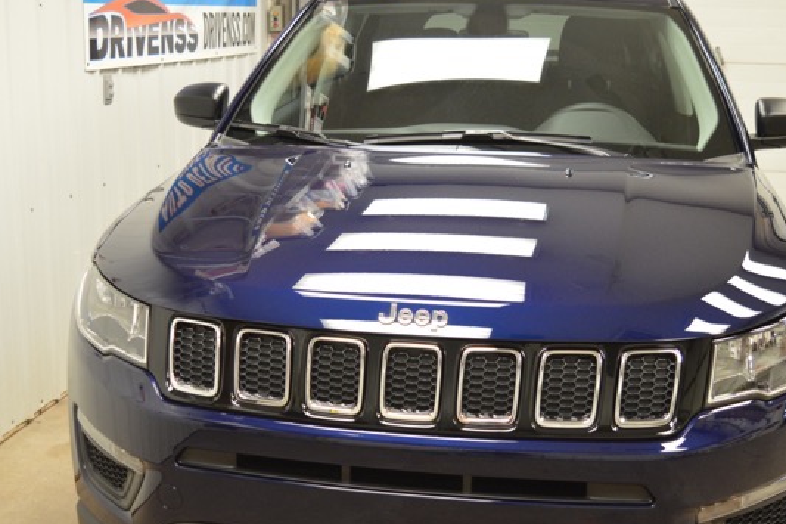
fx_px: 1129
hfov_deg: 38.4
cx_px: 378
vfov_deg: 26.1
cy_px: 286
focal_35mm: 52
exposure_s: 1/60
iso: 1100
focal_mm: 23
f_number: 3.8
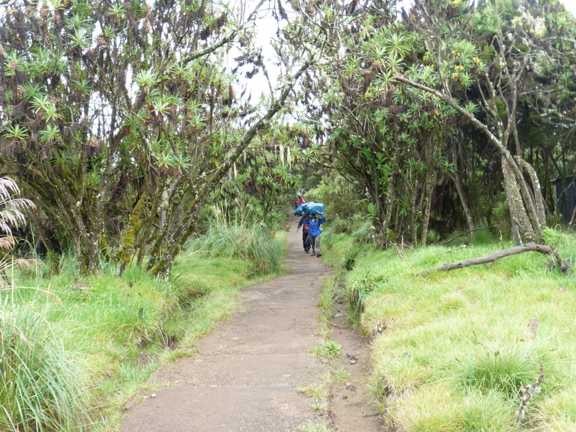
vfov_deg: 36.8
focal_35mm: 39
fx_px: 649
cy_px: 216
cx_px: 288
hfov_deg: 47.9
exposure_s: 1/60
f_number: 3.9
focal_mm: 6.9
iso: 200
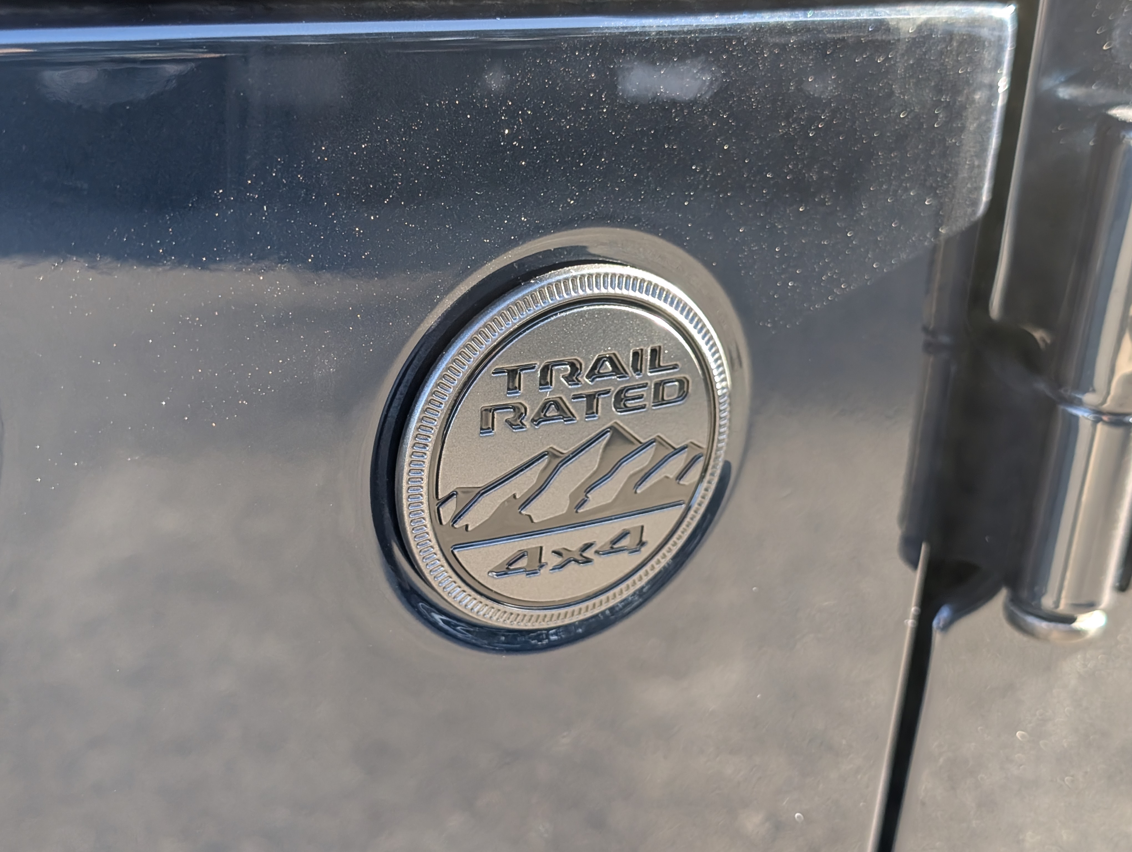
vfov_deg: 29.7
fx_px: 1605
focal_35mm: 49
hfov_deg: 38.9
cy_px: 426
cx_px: 566
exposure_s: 1/367
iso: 187
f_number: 1.68
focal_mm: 6.9
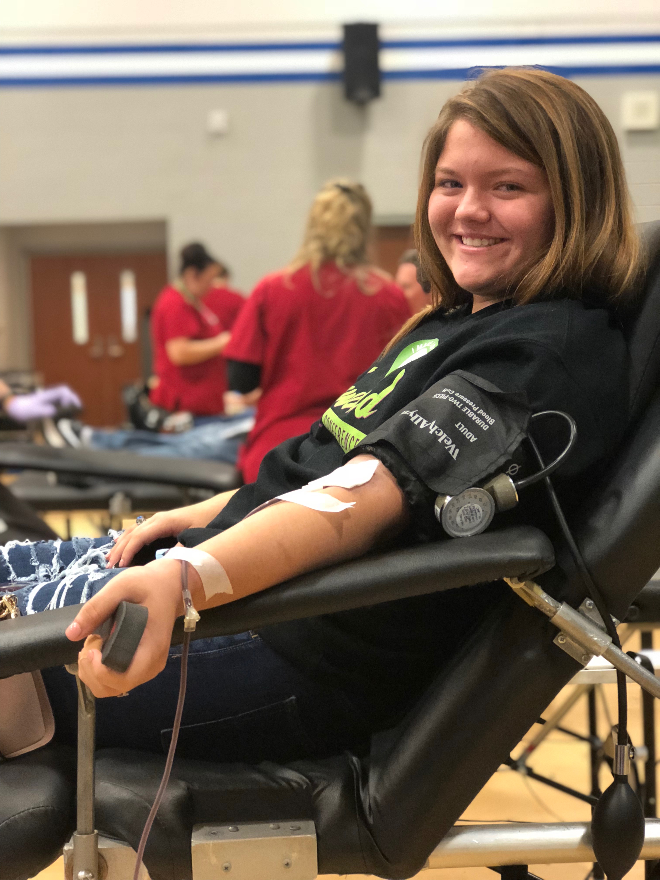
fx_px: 1449
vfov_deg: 33.8
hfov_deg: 25.7
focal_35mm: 57
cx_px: 330
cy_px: 440
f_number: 2.8
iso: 500
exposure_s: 1/30
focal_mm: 6.6
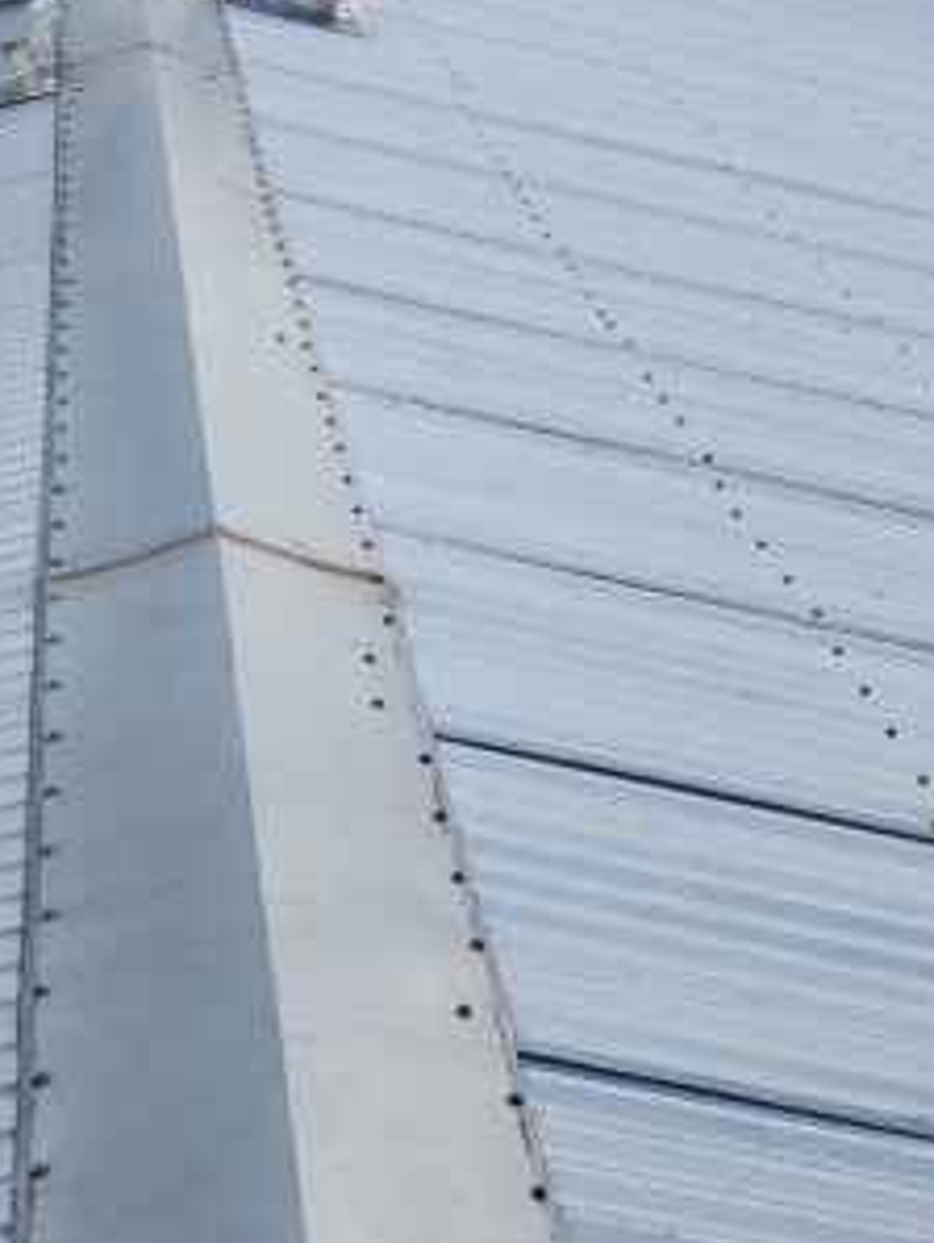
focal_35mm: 79
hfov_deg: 18.5
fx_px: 2838
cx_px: 183
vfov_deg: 24.5
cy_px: 371
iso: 12
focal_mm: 6.4
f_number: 1.8
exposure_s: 1/560
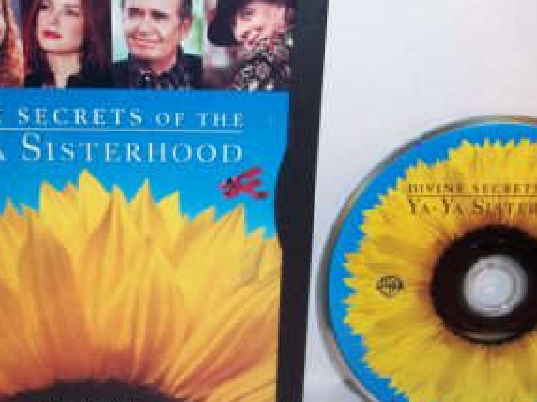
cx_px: 244
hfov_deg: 33.2
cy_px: 158
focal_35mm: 58
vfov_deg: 25.1
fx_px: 899
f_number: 2.8
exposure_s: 1/45
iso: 160
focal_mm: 6.2
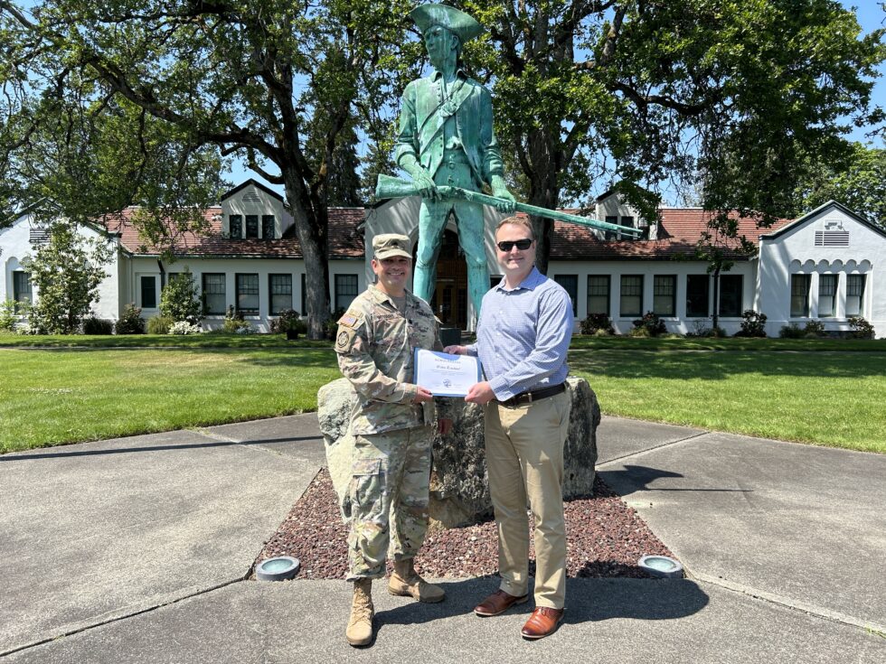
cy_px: 332
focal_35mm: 26
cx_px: 443
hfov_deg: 67.3
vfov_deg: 53.1
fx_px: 665
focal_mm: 5.7
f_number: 1.5
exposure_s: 1/2353
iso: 50
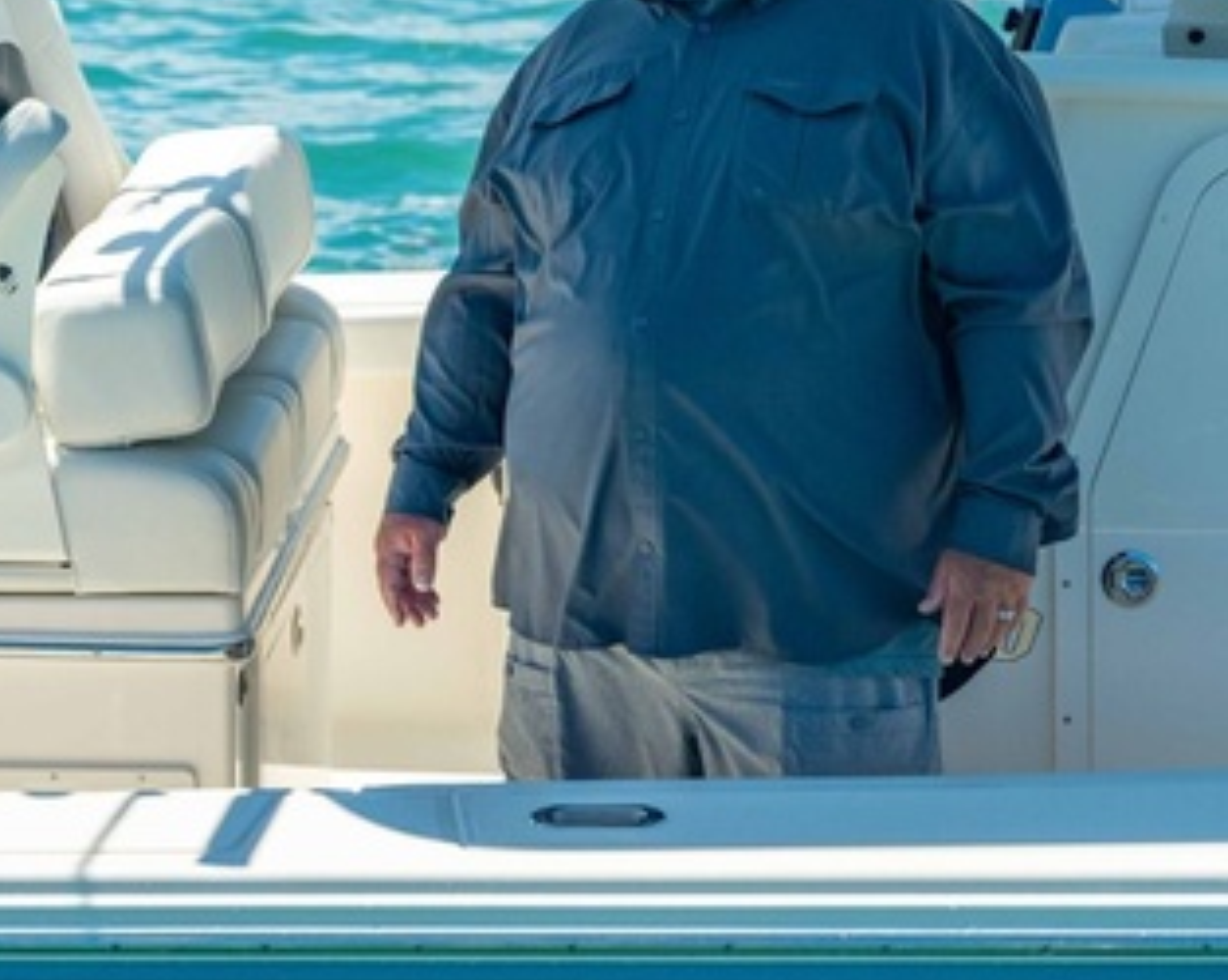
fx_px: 6538
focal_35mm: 180
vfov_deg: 8.6
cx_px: -435
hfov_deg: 10.5
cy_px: 380
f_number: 4
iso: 100
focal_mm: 50
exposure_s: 1/640
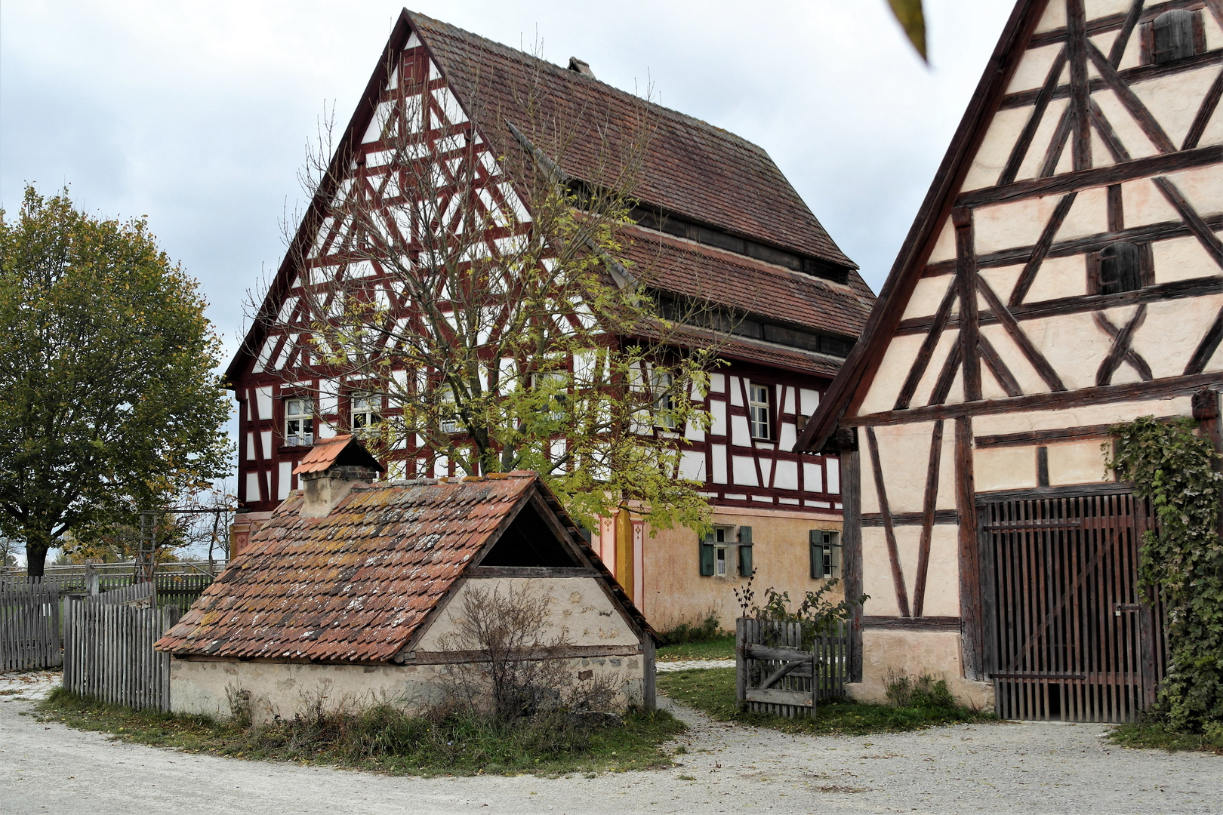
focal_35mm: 53
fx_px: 1800
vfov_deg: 25.5
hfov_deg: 37.5
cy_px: 408
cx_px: 612
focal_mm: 35
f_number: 5
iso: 100
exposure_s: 1/125
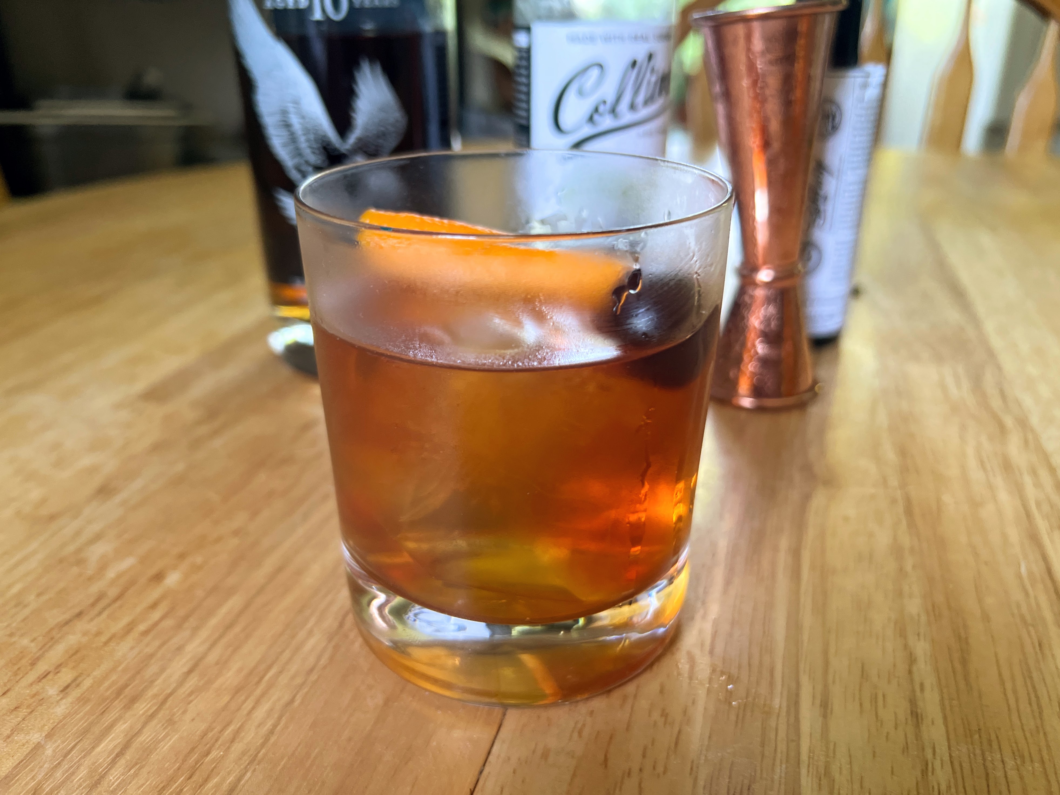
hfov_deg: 67.3
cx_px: 530
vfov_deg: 53.1
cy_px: 398
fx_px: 796
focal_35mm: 26
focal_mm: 5.7
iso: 250
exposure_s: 1/60
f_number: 1.5
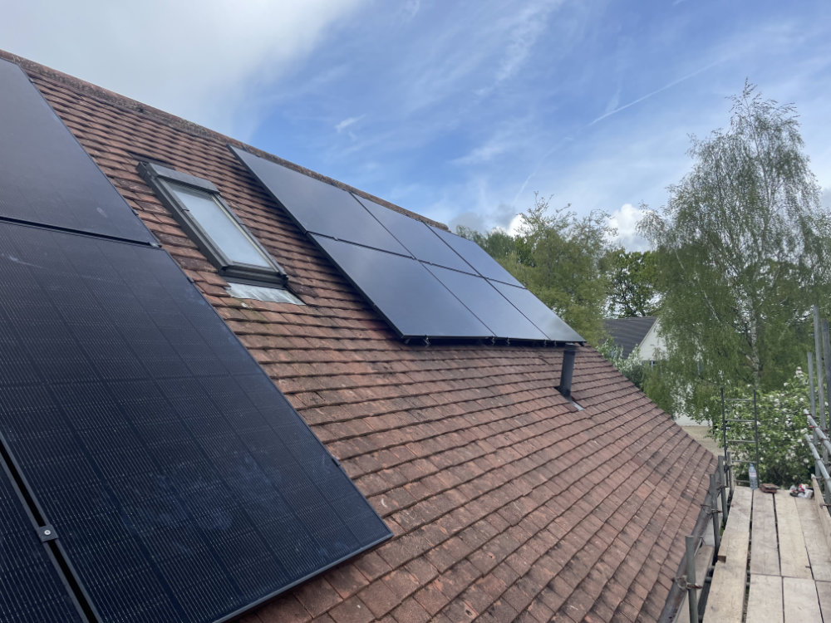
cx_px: 416
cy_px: 312
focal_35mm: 26
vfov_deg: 53.1
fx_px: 624
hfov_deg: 67.3
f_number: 1.6
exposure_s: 1/2506
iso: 32
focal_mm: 4.2
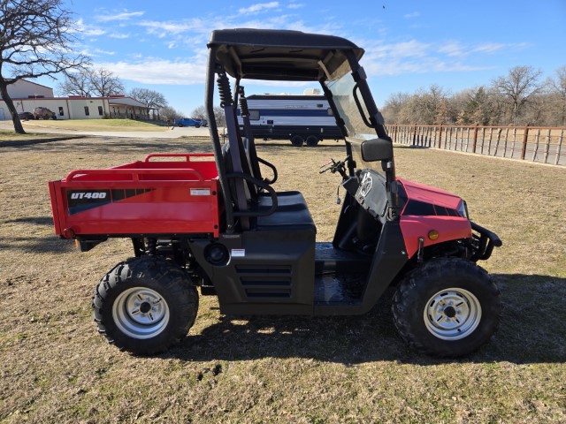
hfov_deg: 73.9
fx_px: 376
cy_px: 212
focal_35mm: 23
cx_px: 283
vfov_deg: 58.9
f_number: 1.8
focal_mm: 5.4
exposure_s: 1/960
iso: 25
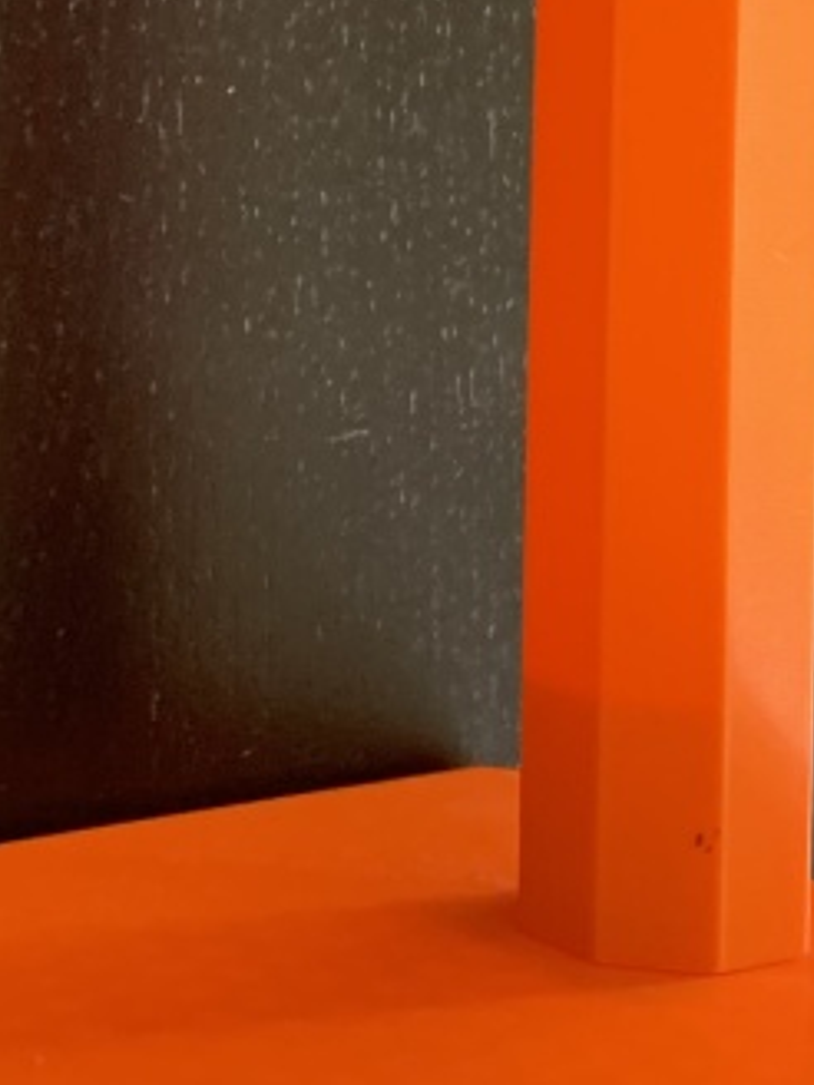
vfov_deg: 20.2
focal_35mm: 95
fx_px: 2979
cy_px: 86
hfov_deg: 15.5
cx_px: 159
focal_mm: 4.25
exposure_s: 1/60
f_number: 1.8
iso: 320
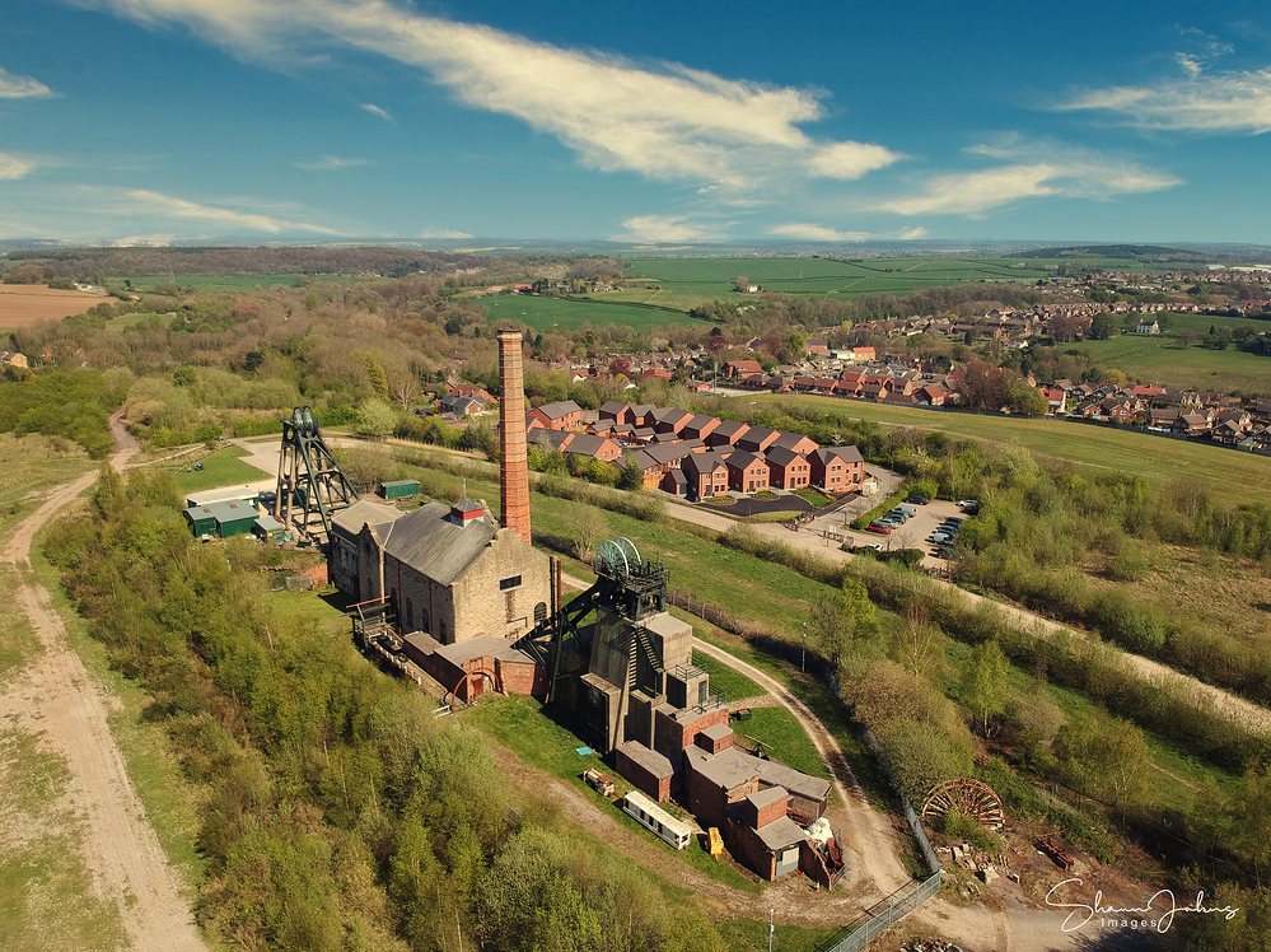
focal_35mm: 25
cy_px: 476
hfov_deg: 69.4
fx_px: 917
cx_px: 636
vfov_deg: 54.8
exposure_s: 1/1250
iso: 100
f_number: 2.6
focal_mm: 4.49
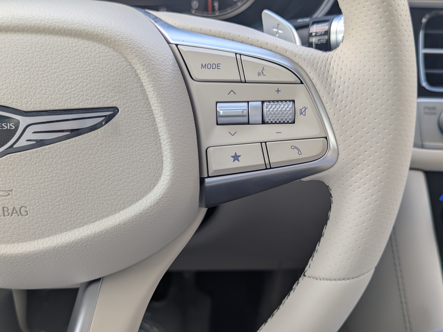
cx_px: 222
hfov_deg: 39.7
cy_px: 166
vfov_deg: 30.3
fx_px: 614
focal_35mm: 48
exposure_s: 1/149
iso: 42
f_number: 1.85
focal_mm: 6.81
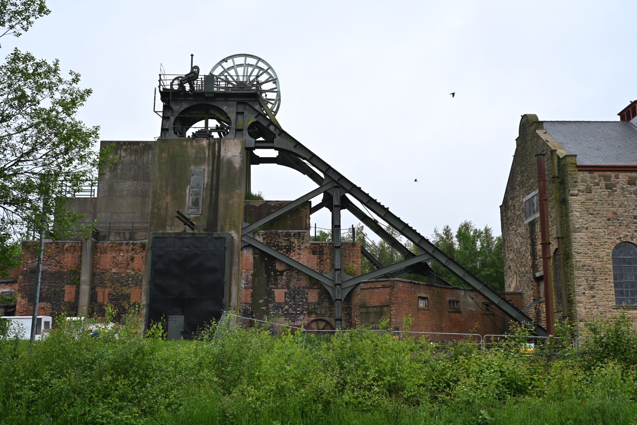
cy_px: 212
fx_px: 655
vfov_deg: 35.9
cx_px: 318
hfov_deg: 51.9
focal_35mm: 37
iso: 100
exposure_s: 1/200
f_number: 7.1
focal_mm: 37
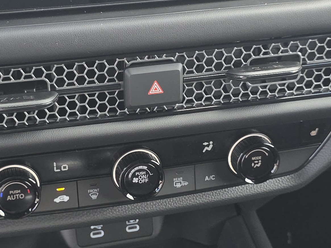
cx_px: 136
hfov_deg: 24.7
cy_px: 128
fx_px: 755
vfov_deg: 18.7
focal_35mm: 79
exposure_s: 1/180
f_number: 1.7
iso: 64
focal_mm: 6.3
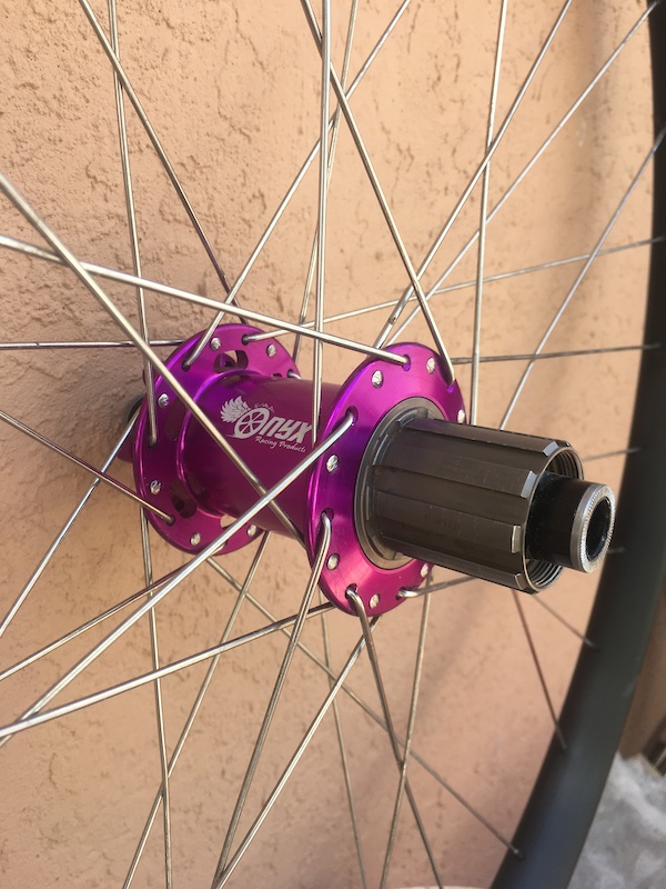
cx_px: 333
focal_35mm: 29
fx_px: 744
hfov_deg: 48.2
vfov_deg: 61.7
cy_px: 444
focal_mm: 4.15
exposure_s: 1/120
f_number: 2.2
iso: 25
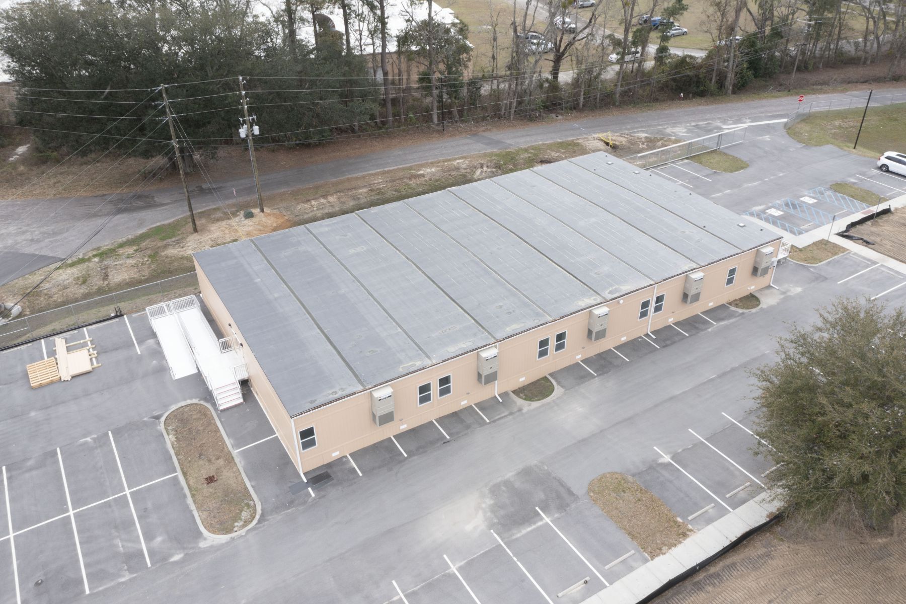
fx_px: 705
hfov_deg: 65.5
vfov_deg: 46.4
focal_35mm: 28
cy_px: 302
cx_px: 453
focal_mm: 10.26
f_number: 8
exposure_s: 1/80
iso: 100
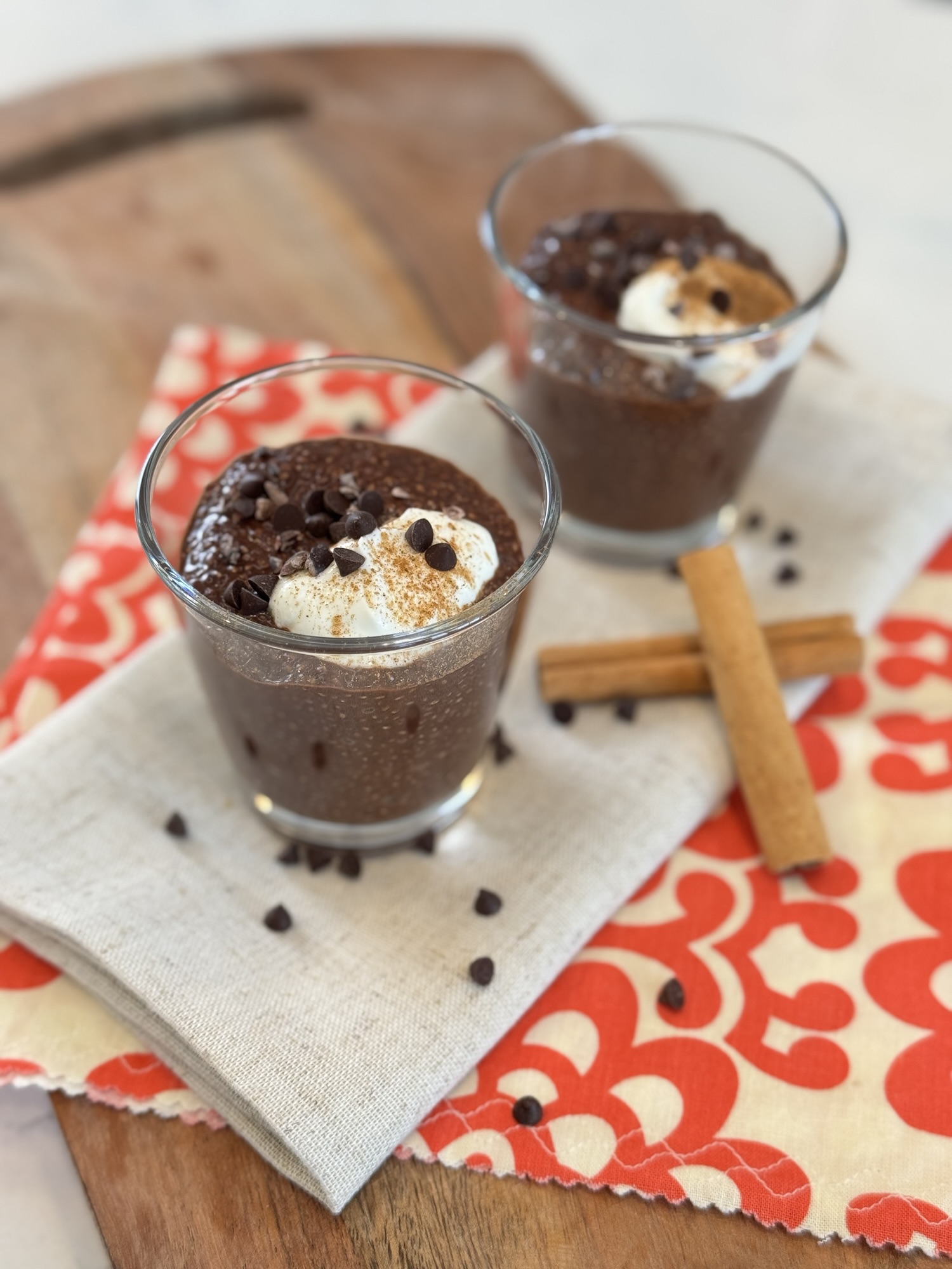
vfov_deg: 39.7
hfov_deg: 30.3
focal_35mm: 48
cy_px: 634
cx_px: 476
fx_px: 1760
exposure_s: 1/60
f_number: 1.78
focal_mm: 6.76
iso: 100
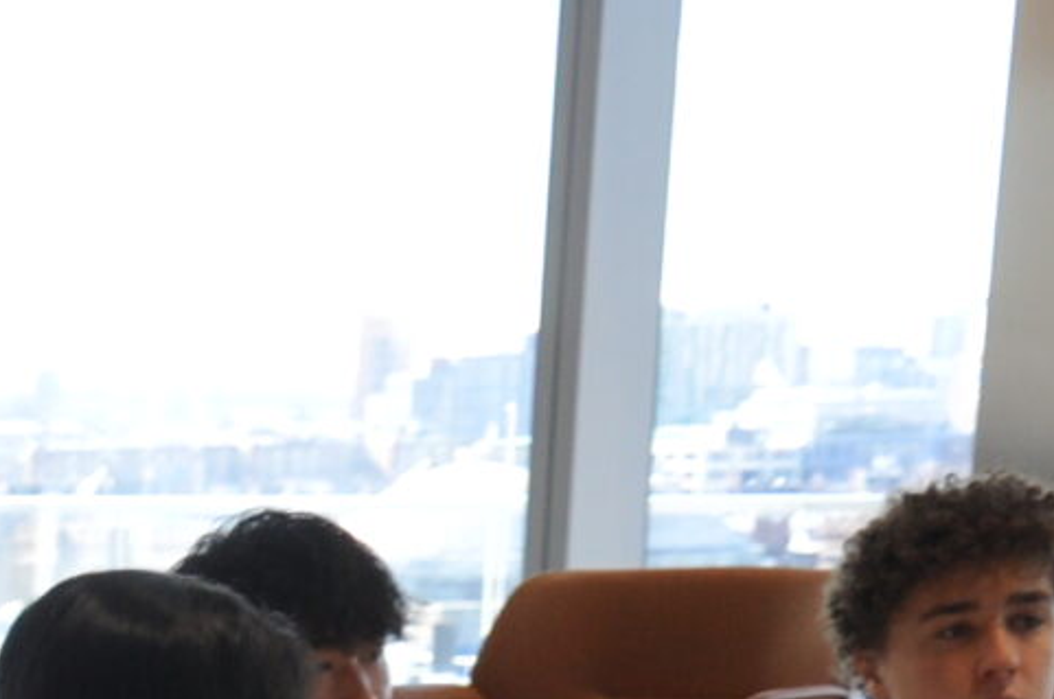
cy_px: 1740
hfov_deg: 9.4
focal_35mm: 200
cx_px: -1343
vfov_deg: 6.5
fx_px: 5836
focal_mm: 25
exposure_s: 1/200
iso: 400
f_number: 4
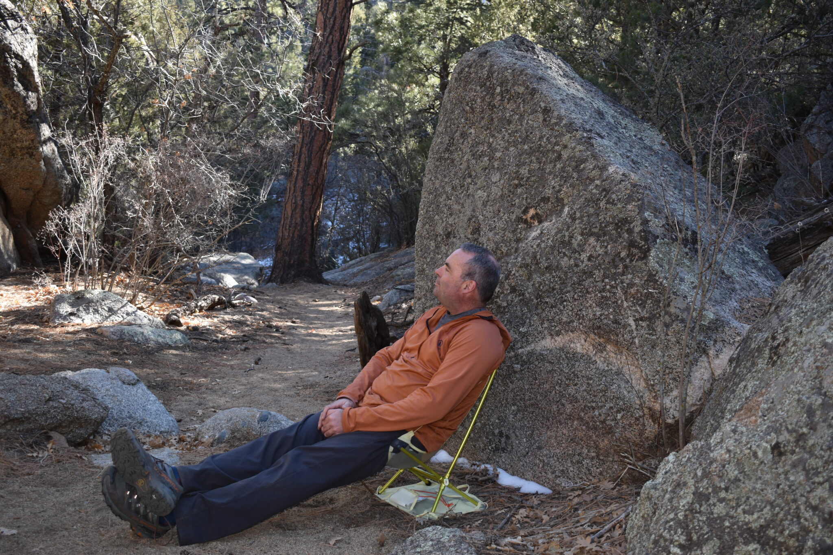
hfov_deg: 49.6
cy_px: 278
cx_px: 416
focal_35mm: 39
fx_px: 902
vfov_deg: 34.2
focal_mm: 26
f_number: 4
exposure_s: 1/100
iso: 100
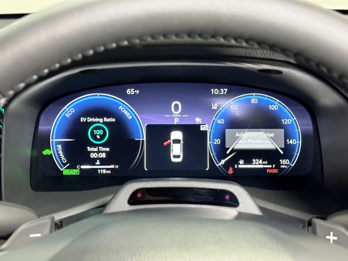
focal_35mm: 48
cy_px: 130
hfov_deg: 39.7
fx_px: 483
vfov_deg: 30.3
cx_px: 174
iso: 500
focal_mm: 6.86
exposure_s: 1/30
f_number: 1.78
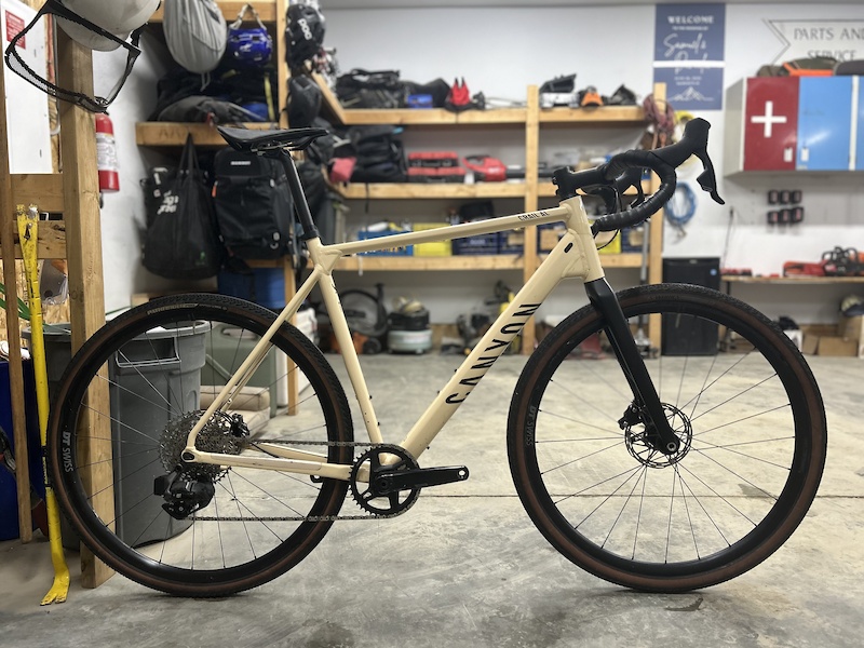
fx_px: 649
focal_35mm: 26
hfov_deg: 67.3
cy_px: 324
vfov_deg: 53.1
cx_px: 432
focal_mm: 5.7
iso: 125
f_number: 1.5
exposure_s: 1/60
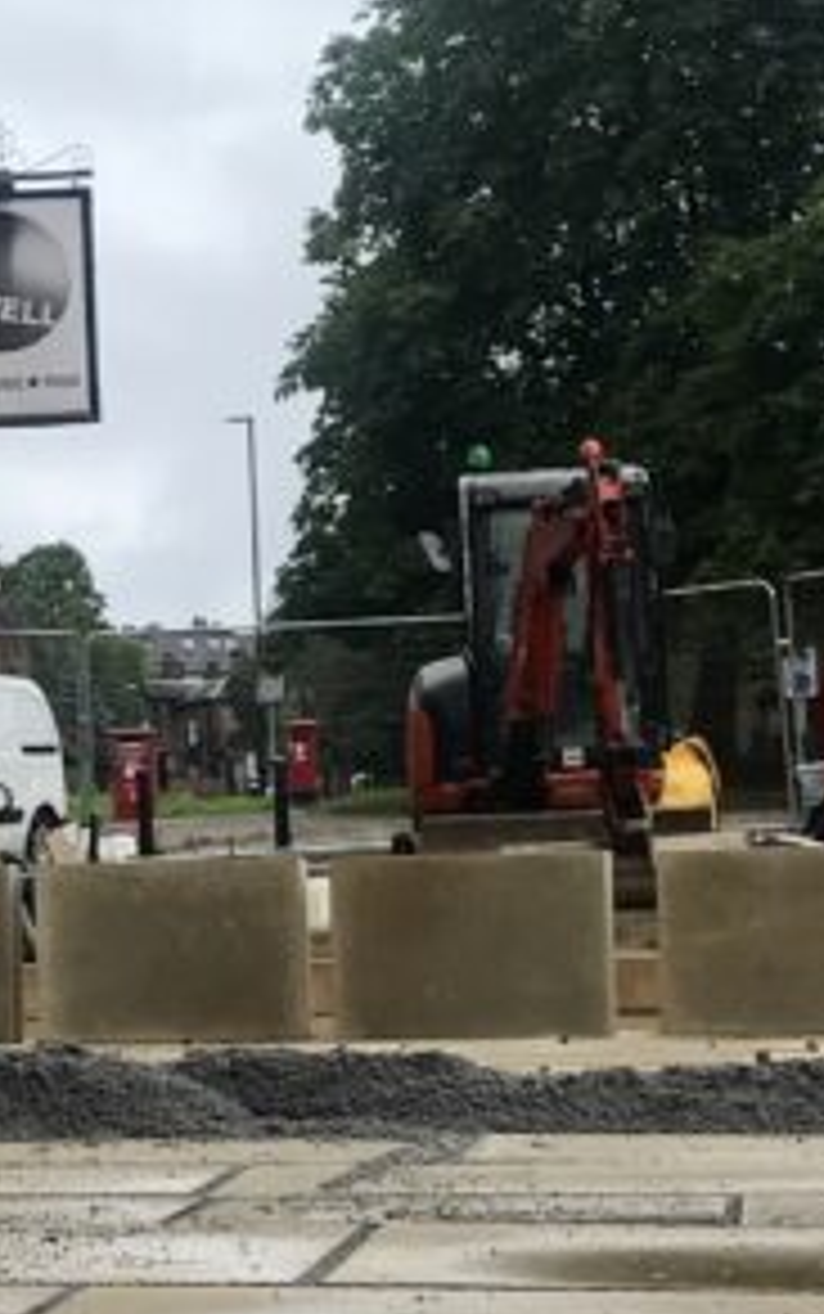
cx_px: 63
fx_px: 3729
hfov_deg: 12.5
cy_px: 783
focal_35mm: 104
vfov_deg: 20.0
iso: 20
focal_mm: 3.99
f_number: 1.8
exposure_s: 1/840
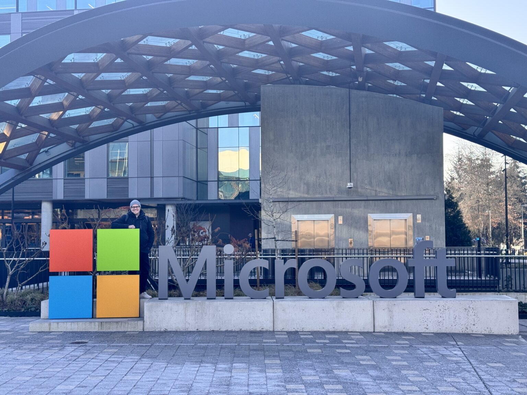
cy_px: 198
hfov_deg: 39.7
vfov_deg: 30.3
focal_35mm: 48
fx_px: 731
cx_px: 264
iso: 64
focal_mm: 6.76
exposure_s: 1/499
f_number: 1.78
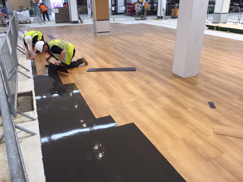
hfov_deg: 61.7
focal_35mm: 29
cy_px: 91
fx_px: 204
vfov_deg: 48.2
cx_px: 122
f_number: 2.2
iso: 40
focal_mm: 4.15
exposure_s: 1/50
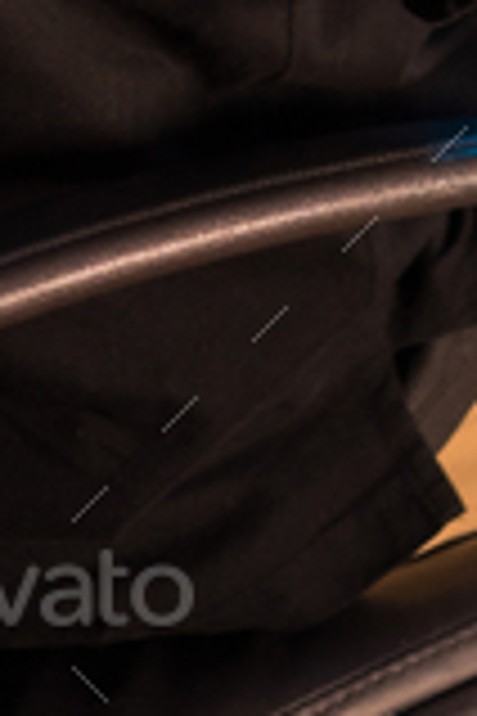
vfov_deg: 6.5
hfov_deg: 4.5
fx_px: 6081
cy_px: -790
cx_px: 652
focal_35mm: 306
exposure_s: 1/160
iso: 640
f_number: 1.8
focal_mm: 55
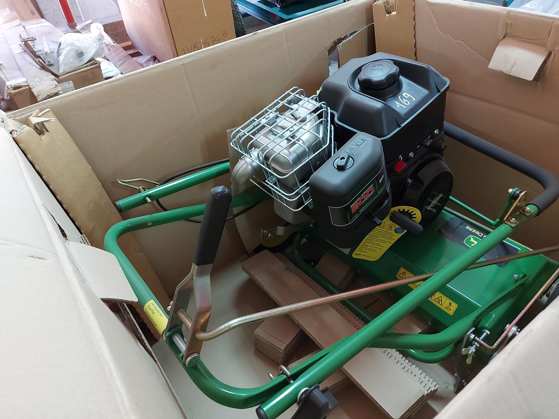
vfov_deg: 56.8
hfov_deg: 71.6
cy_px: 210
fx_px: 388
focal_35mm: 24
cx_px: 280
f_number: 1.8
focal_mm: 5.23
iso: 400
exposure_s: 1/20
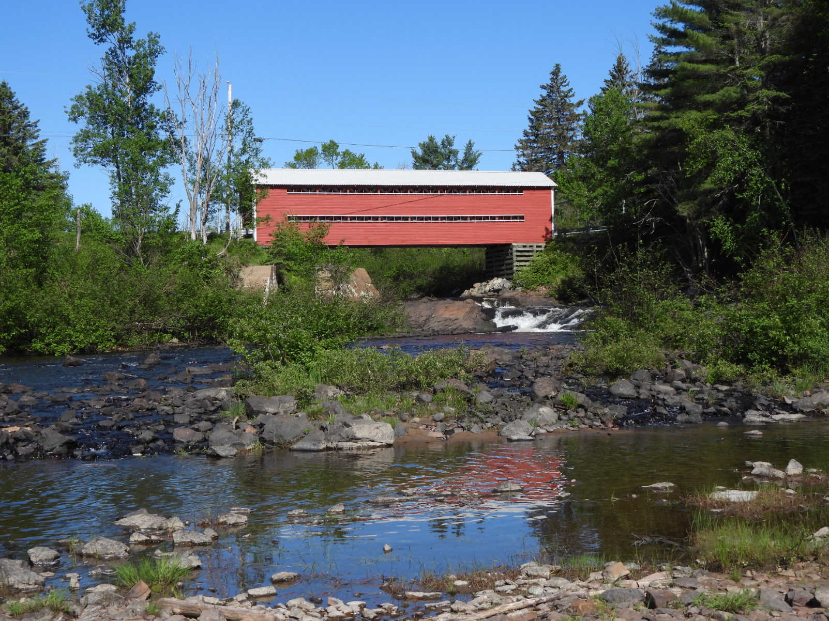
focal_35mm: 55
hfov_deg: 34.9
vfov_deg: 26.6
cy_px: 310
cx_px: 414
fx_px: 1317
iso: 100
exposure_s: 1/1250
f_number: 3.5
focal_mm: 9.8
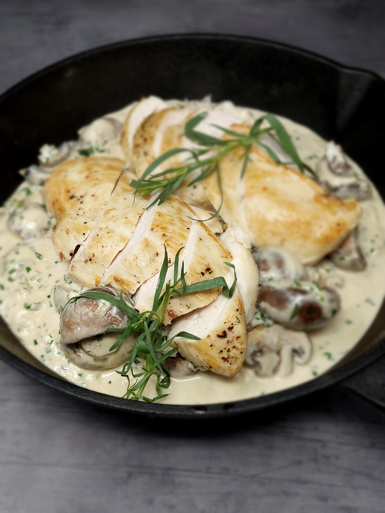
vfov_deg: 71.6
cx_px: 192
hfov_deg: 56.8
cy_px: 256
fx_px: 356
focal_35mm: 24
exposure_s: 1/100
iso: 40
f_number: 1.8
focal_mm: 5.23
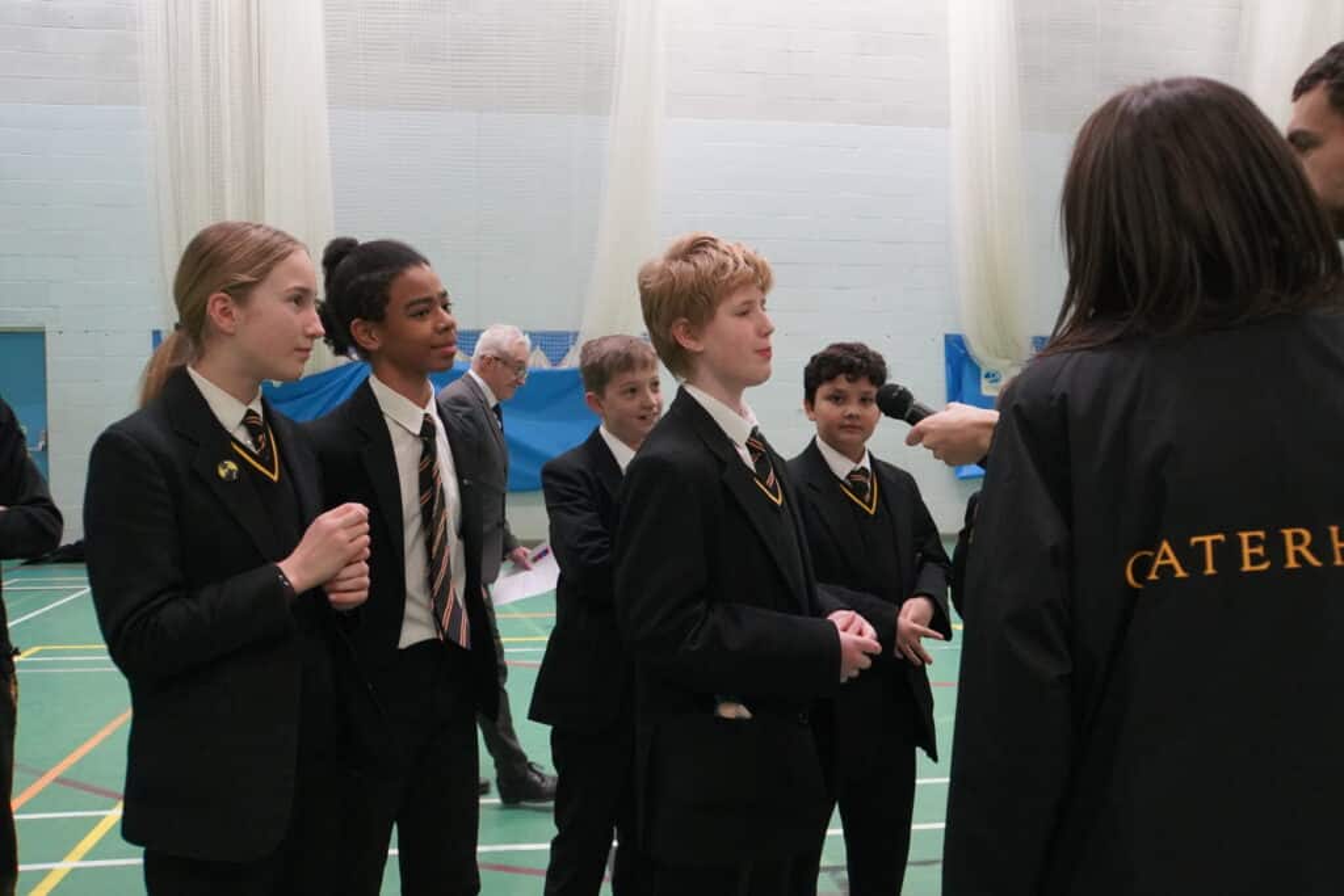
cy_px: 448
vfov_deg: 42.3
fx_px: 1157
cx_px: 672
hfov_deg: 60.3
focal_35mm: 31
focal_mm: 21
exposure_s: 1/160
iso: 6400
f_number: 4
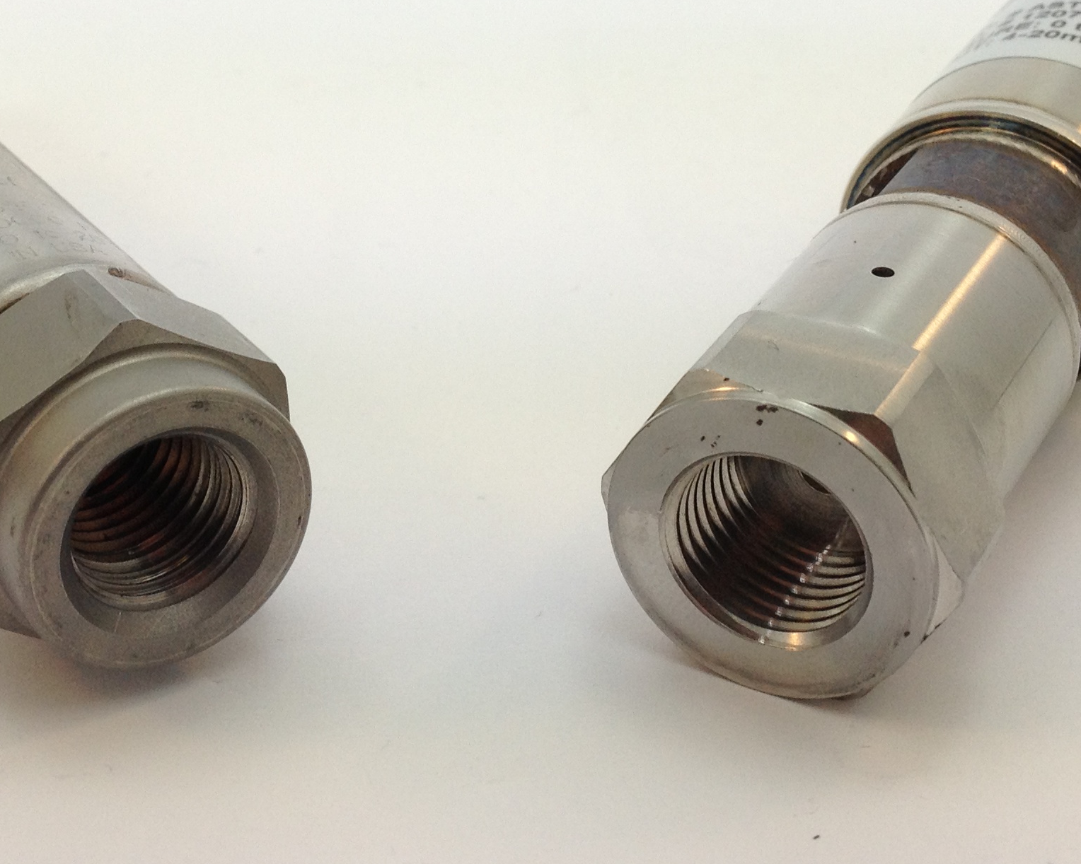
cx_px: 497
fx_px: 2335
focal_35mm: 73
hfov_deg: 26.1
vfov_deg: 20.9
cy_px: 282
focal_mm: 4.28
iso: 50
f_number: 2.4
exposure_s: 1/277
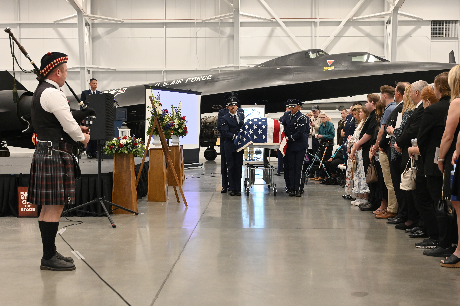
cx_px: 230
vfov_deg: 29.2
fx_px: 587
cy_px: 153
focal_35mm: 46
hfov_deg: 42.8
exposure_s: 1/125
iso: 2500
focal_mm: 46
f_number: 5
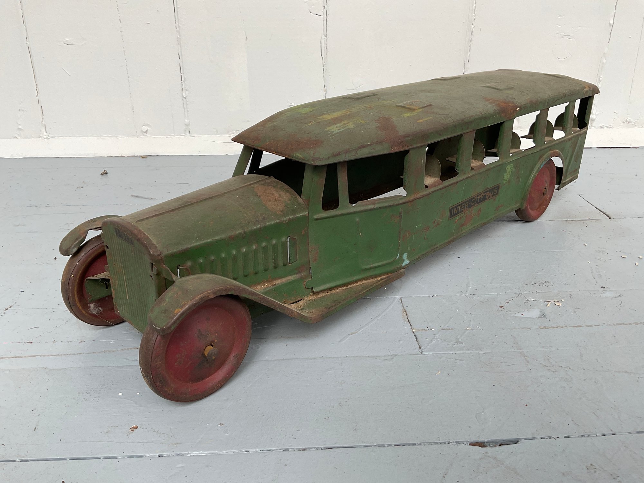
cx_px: 322
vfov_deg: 48.2
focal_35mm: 29
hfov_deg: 61.7
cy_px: 242
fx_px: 540
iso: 25
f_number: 1.8
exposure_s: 1/122
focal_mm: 3
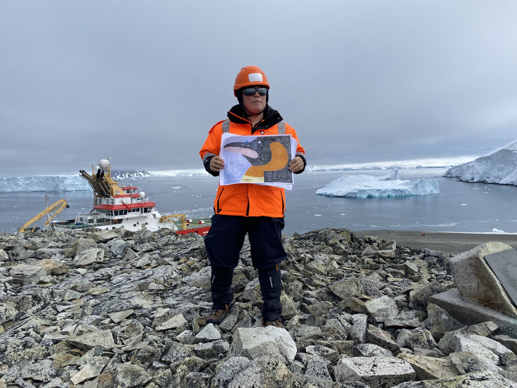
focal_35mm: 26
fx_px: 388
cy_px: 194
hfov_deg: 67.3
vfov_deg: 53.1
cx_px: 258
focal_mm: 4.25
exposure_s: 1/5025
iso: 32
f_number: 1.8
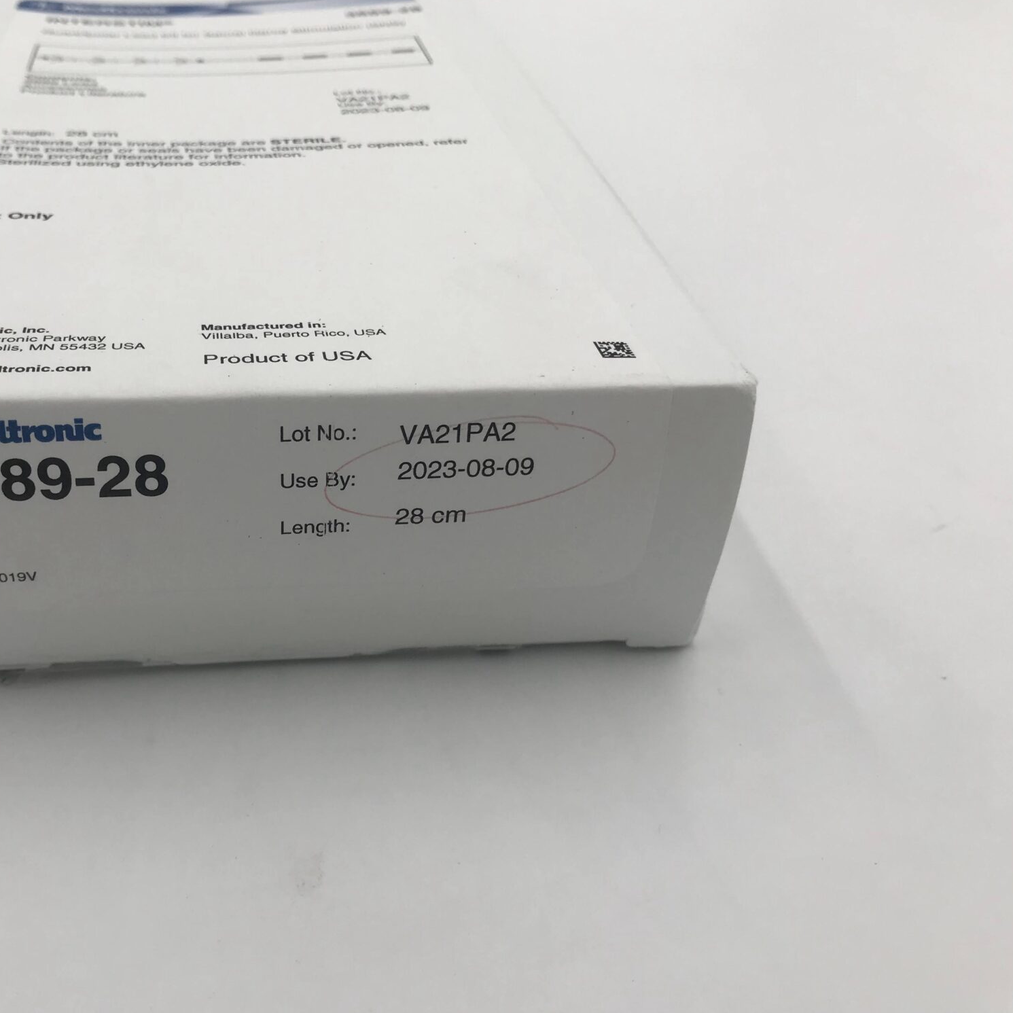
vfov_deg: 48.5
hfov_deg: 47.6
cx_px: 327
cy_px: 502
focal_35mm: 34
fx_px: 1126
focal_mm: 3.99
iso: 20
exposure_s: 1/238
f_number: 1.8
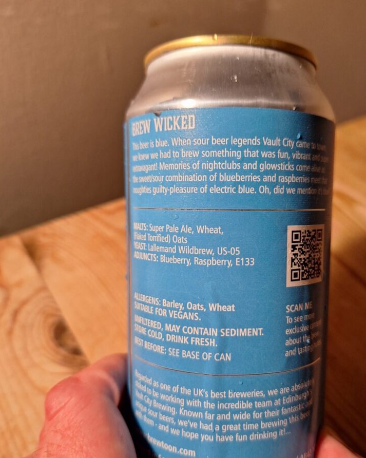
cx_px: 220
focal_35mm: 29
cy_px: 250
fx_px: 393
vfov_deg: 60.4
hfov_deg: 49.6
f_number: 1.8
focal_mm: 5.54
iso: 200
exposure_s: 1/50
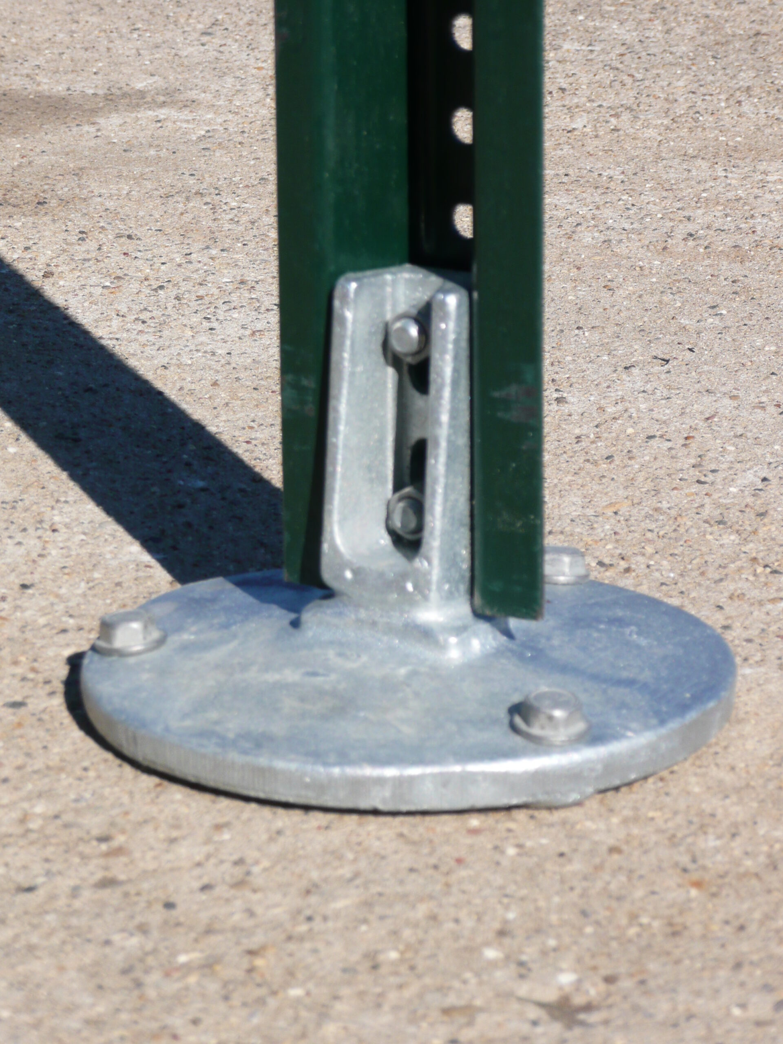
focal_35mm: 112
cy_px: 522
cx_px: 392
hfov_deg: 13.2
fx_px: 3378
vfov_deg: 17.6
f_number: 4.7
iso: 100
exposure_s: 1/640
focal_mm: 18.4
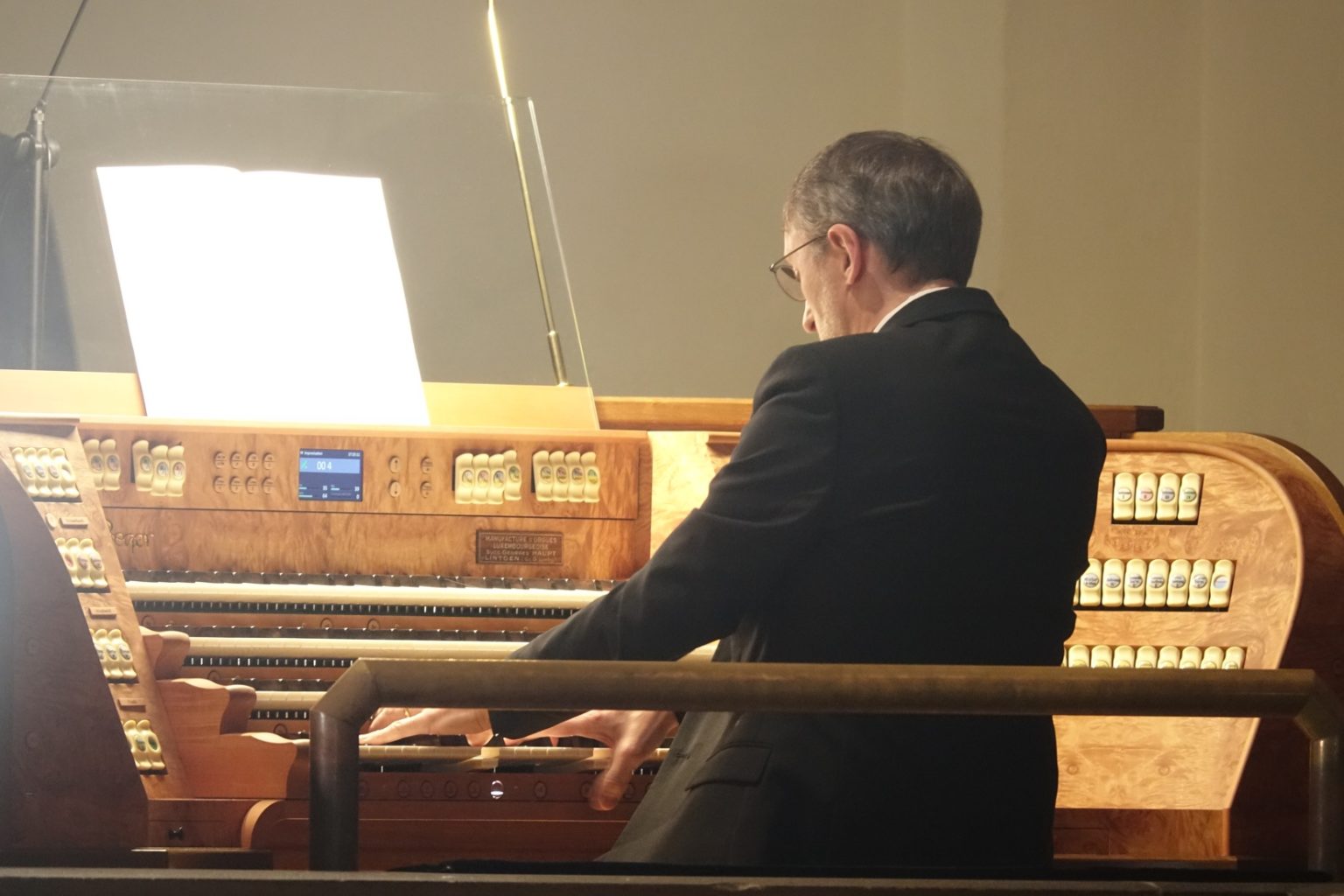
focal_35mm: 600
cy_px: 448
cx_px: 672
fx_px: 22398
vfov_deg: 2.3
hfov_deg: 3.4
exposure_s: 1/15
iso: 1600
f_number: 4
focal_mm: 220
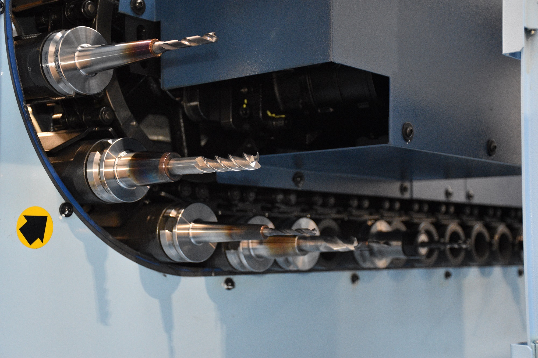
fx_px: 897
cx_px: 269
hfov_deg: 33.4
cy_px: 179
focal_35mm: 60
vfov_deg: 22.6
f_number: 4.5
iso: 2200
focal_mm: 40
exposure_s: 1/60
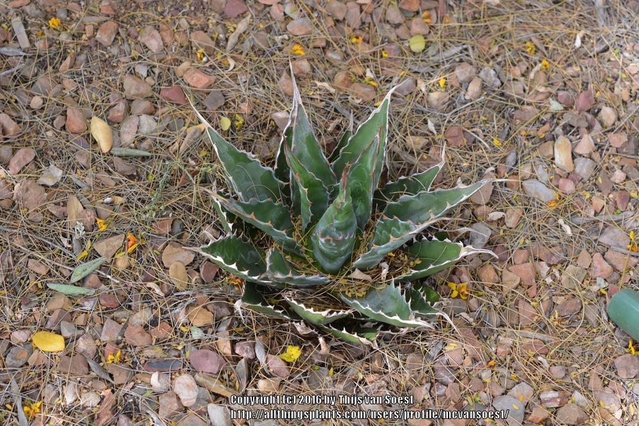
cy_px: 213
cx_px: 320
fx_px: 1598
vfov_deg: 15.2
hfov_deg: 22.6
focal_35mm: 90
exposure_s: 1/320
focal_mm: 60
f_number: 4.5
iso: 400
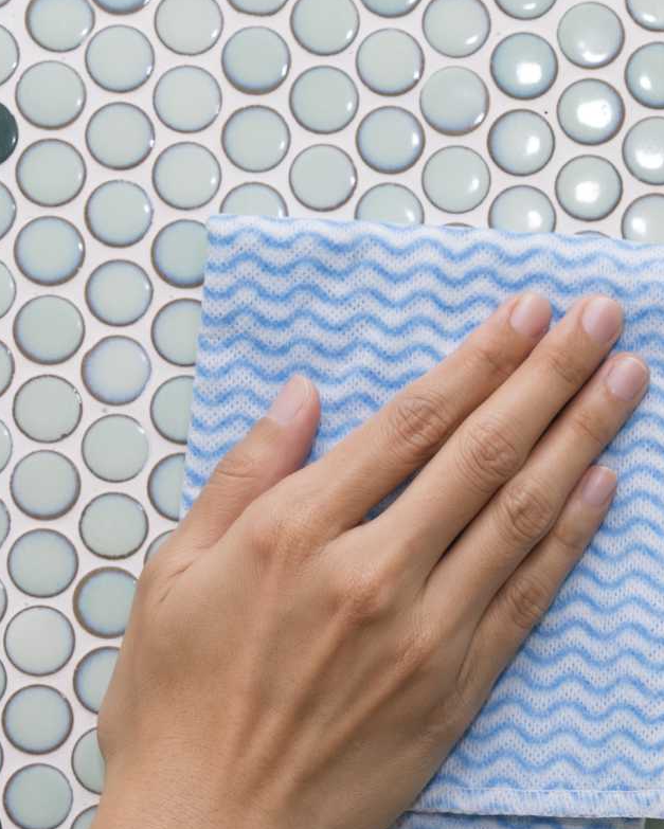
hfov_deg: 11.2
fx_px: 3314
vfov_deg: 14.2
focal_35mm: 135
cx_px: 854
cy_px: 515
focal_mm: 55
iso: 320
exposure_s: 1/125
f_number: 4
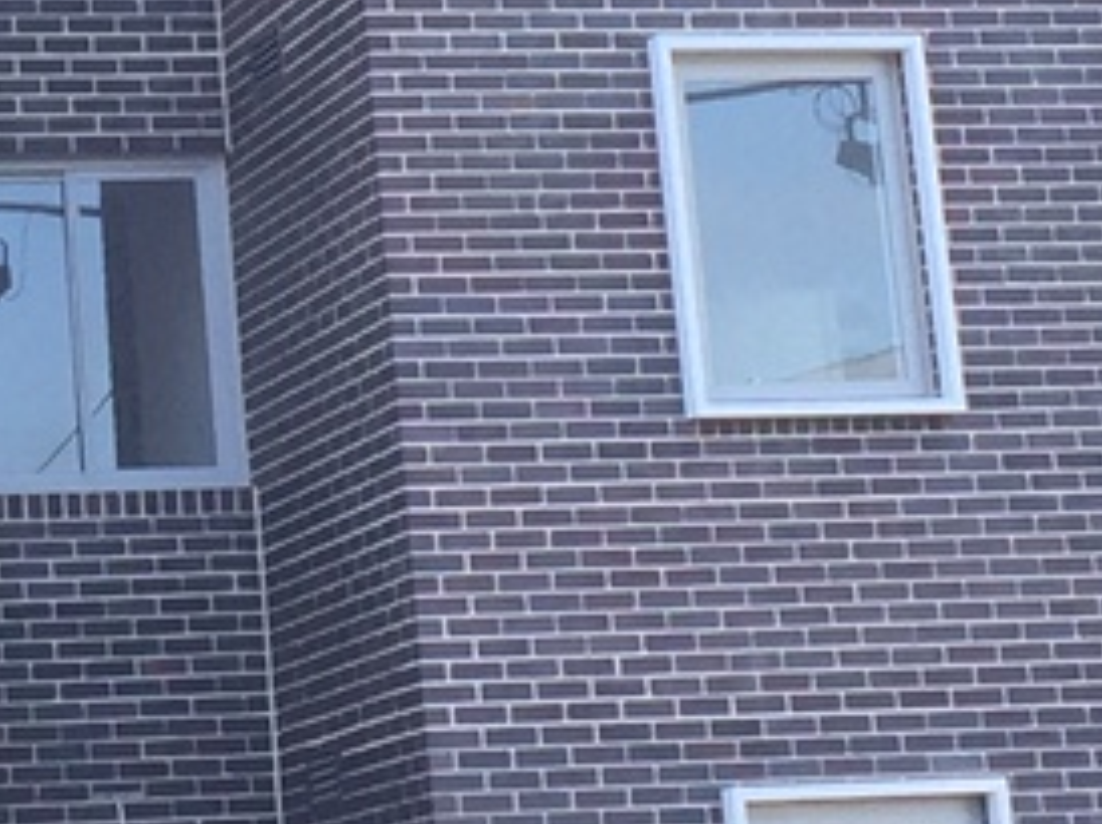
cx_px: -93
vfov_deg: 8.3
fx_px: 5503
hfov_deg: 11.3
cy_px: -498
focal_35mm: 173
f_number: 2.2
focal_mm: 4.15
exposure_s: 1/260
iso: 32
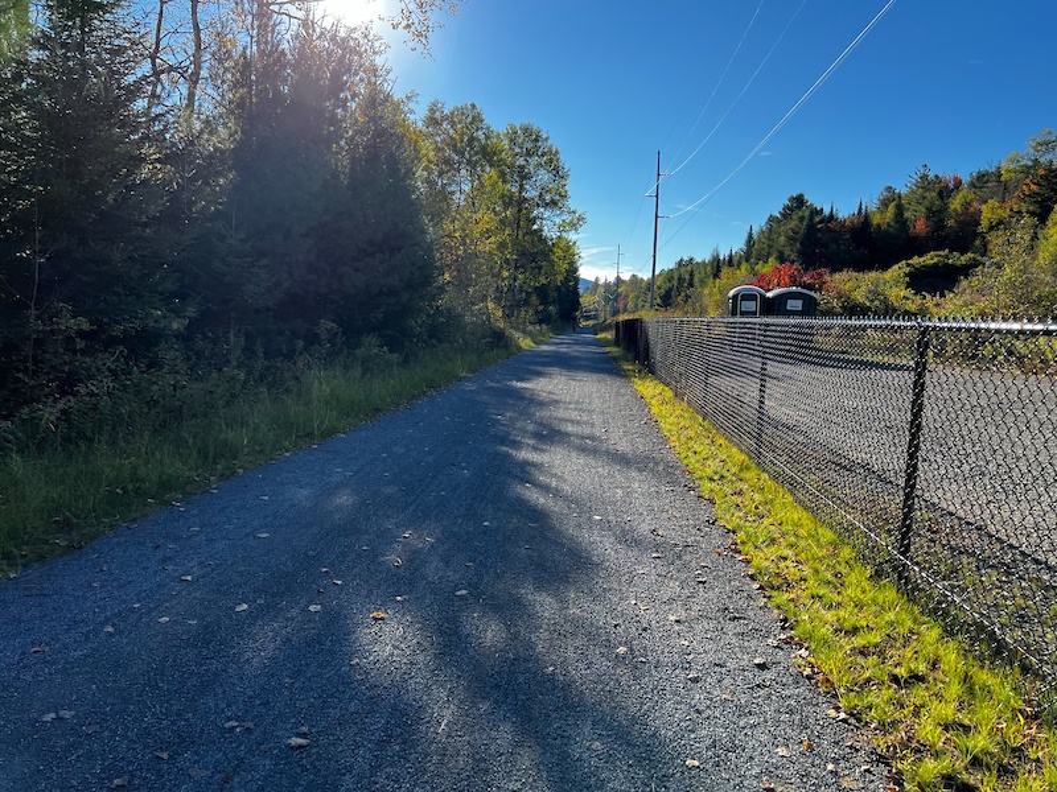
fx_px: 794
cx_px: 528
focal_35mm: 26
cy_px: 396
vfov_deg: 53.1
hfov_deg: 67.3
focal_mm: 5.7
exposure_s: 1/1449
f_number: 1.5
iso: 50
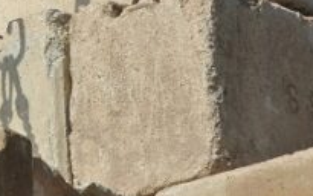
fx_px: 7317
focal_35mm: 858
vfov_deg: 1.5
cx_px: -142
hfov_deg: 2.4
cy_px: 66
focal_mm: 83.2
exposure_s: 1/800
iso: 100
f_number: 5
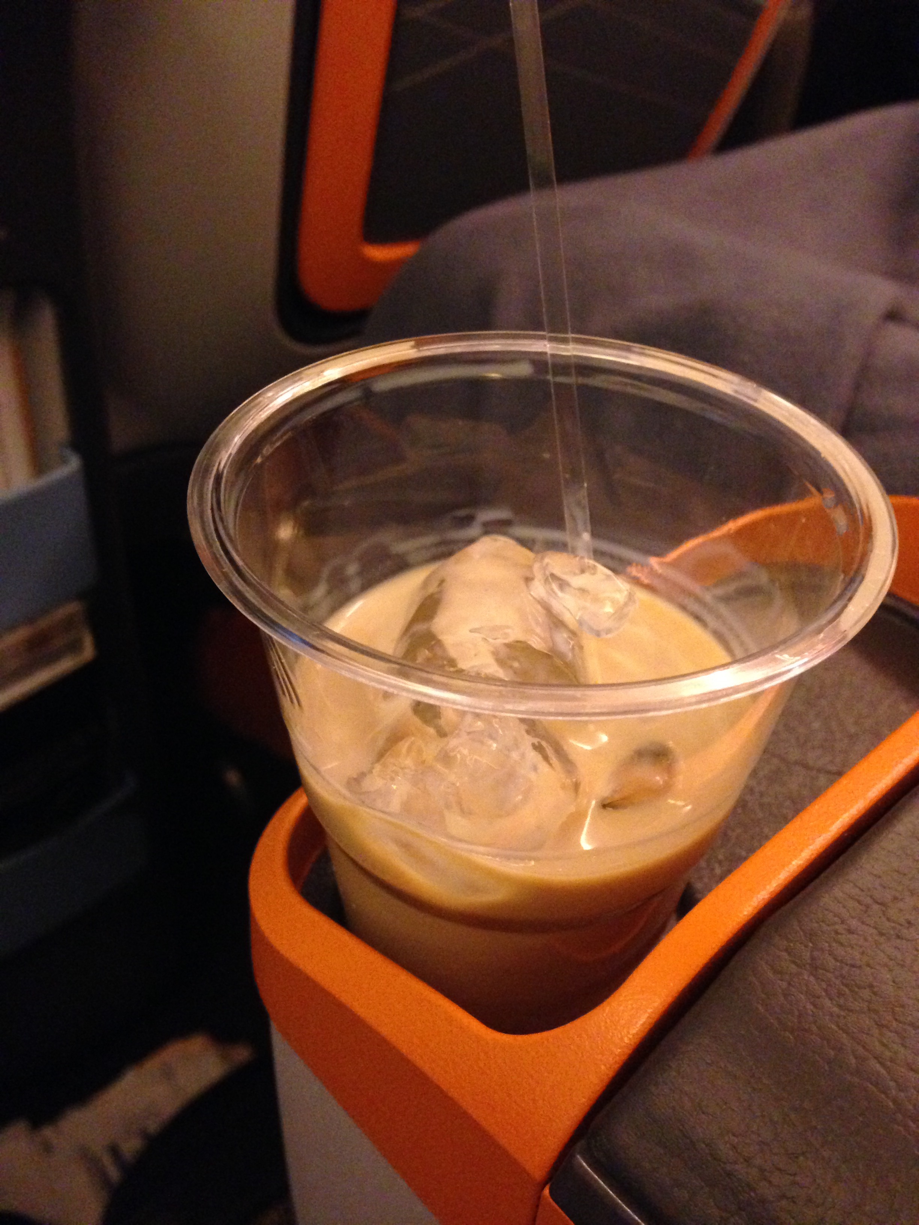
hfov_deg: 42.9
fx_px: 1168
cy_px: 612
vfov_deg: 55.4
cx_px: 460
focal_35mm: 33
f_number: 2.4
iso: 640
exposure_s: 1/15
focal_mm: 4.12
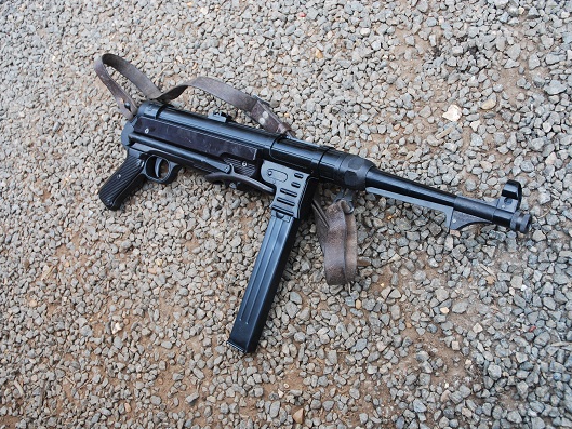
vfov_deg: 39.7
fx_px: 595
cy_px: 214
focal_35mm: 36
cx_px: 267
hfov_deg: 51.3
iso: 200
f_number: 5.6
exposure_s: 1/125
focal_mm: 22
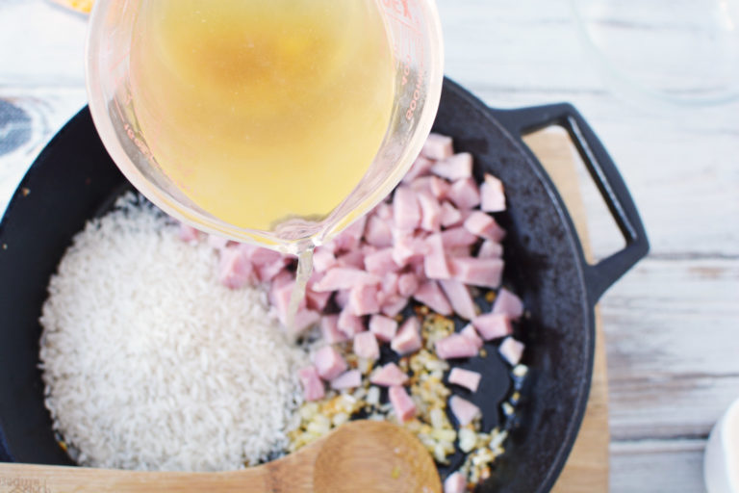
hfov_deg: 37.9
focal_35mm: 52
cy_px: 246
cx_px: 370
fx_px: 1078
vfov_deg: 25.8
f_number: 4
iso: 400
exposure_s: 1/80
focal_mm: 35
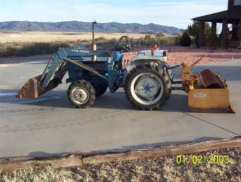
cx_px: 120
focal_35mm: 36
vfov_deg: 39.8
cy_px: 91
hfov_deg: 51.3
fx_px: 251
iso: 100
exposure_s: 1/965
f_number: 2.76
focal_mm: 5.54
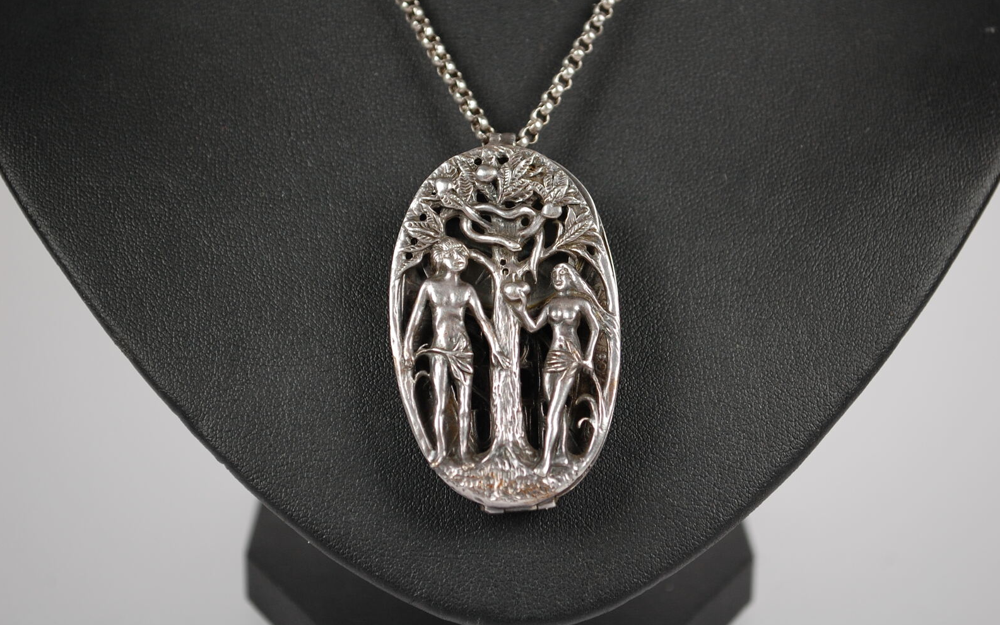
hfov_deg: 27.8
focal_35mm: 74
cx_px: 503
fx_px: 2017
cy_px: 293
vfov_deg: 17.6
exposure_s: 1/125
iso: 320
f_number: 5.6
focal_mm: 48
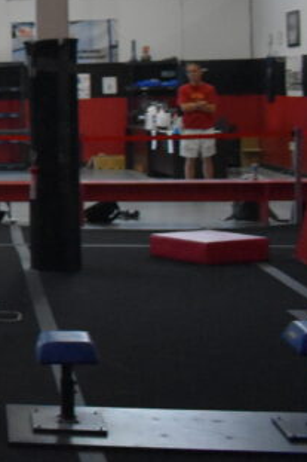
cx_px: -384
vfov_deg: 22.6
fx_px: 1140
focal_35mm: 89
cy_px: 94
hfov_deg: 12.6
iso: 3200
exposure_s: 1/400
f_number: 3.5
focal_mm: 18
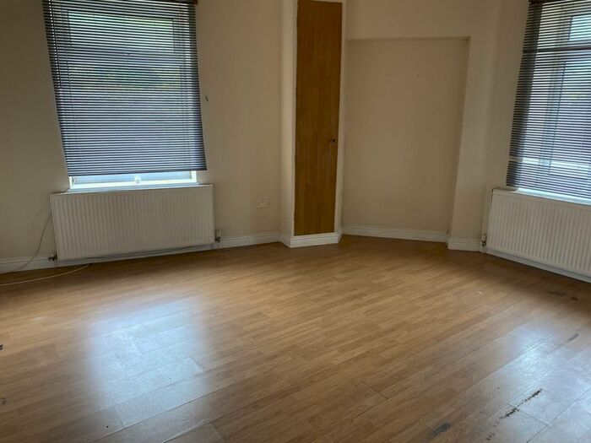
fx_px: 444
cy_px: 222
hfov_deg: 67.3
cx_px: 296
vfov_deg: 53.1
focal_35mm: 26
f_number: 1.8
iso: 100
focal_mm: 4.25
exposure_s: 1/121
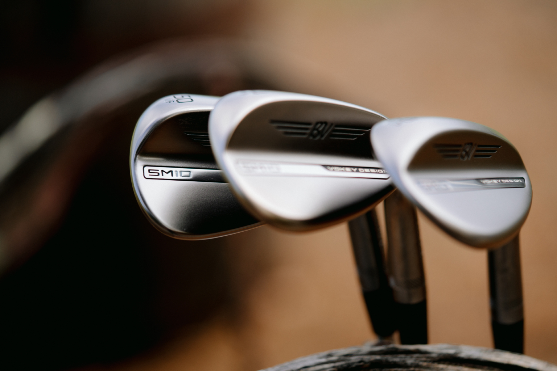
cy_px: 186
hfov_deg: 22.6
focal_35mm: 90
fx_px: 1393
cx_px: 278
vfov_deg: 15.2
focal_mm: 90
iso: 320
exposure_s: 1/800
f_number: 2.8
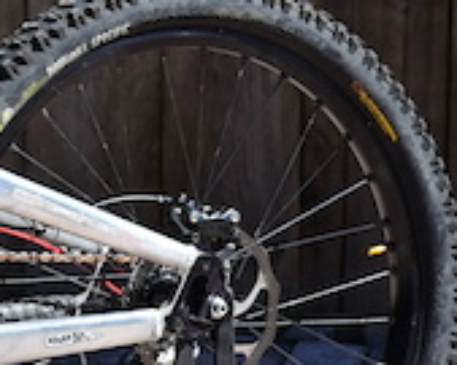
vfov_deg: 2.9
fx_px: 7218
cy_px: 108
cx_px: -403
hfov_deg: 3.6
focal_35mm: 534
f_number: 5
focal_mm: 120
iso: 200
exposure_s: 1/500
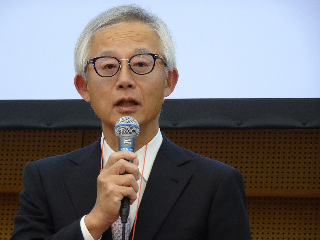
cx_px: 160
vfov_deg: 6.6
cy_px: 120
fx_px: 2080
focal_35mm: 225
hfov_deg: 8.8
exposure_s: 1/20
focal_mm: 36.38
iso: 800
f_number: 6.3
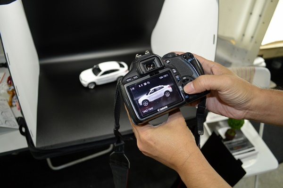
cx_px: 142
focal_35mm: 27
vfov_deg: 47.9
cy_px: 94
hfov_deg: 67.4
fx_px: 212
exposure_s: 1/60
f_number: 3.5
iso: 450
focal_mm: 18
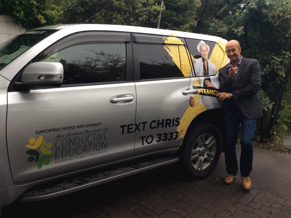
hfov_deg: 56.9
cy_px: 109
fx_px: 269
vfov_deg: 44.1
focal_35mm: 32
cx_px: 146
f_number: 2.4
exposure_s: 1/106
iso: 32
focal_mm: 3.3
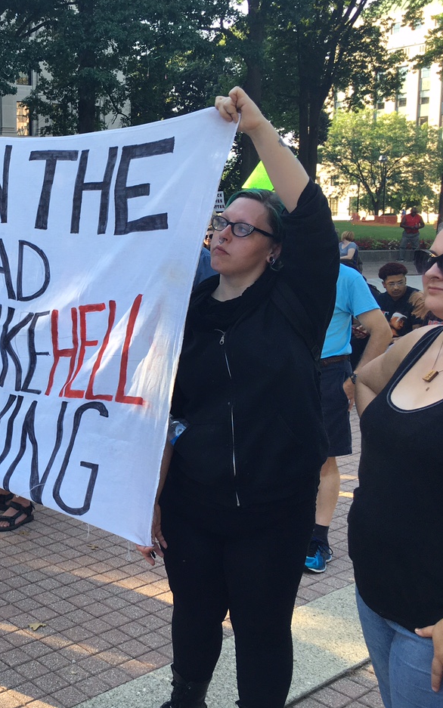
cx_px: -35
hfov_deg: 28.0
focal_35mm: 42
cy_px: 348
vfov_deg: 47.2
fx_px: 811
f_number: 2.2
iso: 25
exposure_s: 1/120
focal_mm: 4.15
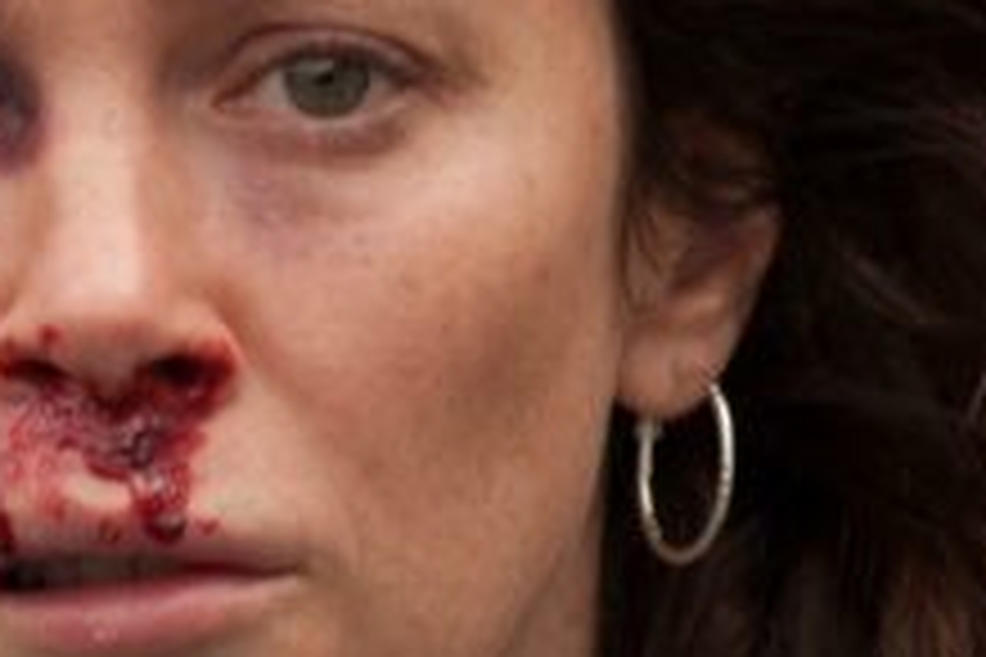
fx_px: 10243
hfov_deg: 5.5
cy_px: 848
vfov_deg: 3.7
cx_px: 81
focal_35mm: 374
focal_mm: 80
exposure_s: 1/320
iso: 125
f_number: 4
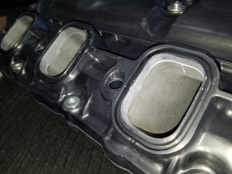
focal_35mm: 26
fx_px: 174
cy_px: 87
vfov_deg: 53.1
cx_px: 116
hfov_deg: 67.3
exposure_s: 1/55
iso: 50
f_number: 1.7
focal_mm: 4.3
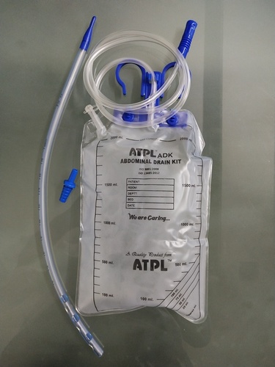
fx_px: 318
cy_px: 184
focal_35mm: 30
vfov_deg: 60.0
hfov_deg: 46.8
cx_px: 138
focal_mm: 3.95
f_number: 1.8
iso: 349
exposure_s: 1/50
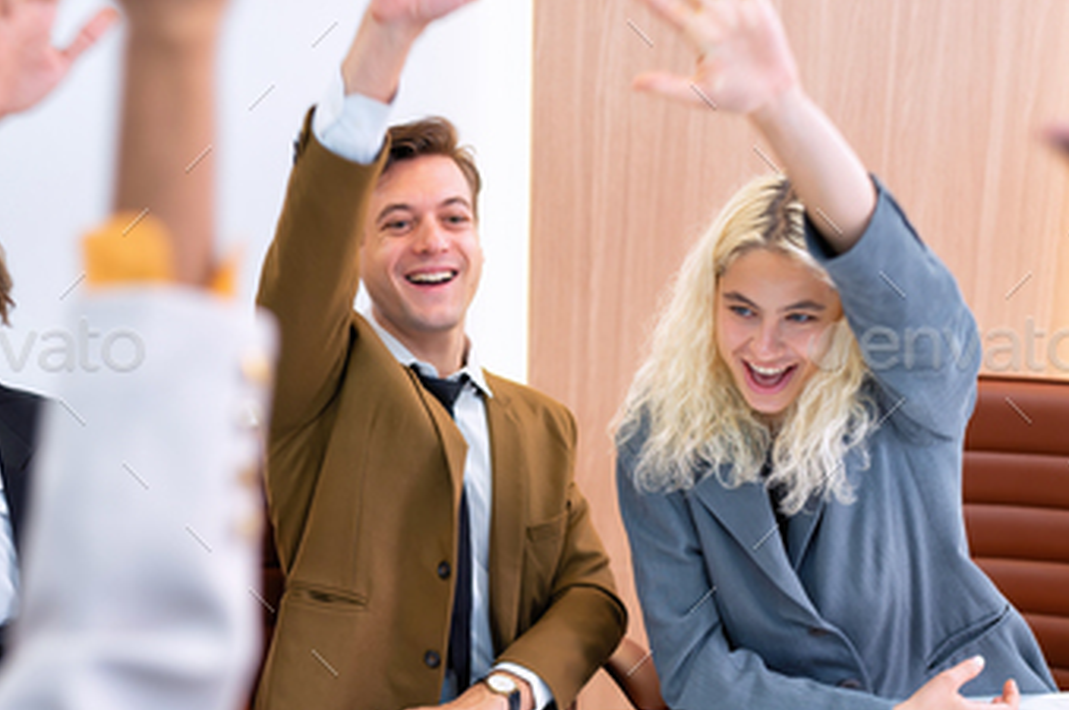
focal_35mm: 61
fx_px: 1809
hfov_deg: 32.9
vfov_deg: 22.1
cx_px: 467
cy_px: 494
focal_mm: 35
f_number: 1.4
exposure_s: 1/160
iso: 125
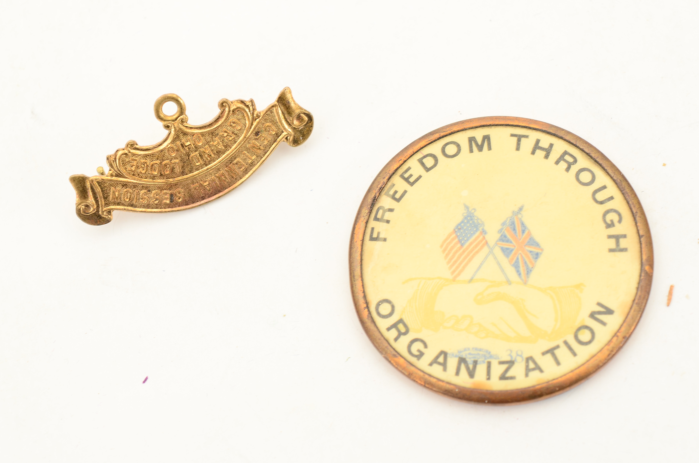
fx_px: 1599
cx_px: 350
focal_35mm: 82
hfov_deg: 24.7
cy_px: 232
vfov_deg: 16.5
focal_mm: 55
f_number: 10
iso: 250
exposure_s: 1/80
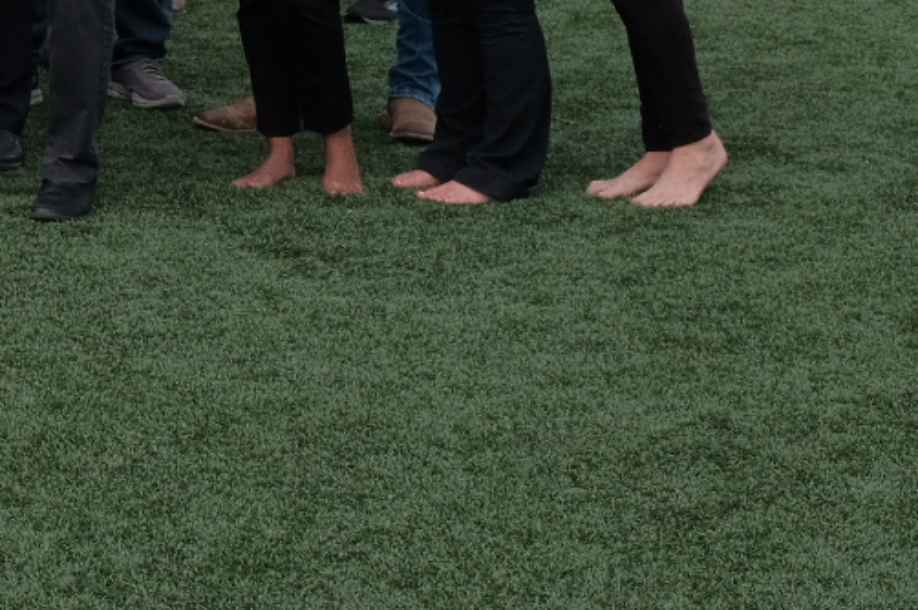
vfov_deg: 10.2
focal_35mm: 131
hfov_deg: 14.2
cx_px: -609
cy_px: -208
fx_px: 3338
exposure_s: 1/500
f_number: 14
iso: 800
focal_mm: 24.9
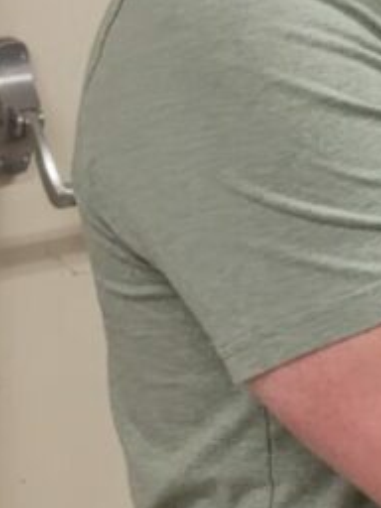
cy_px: -149
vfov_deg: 12.3
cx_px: 1074
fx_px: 2289
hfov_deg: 8.3
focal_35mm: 156
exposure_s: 1/60
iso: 200
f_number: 1.8
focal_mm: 5.4
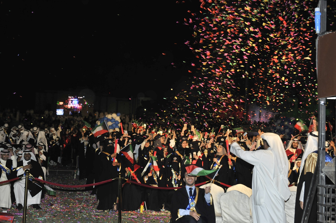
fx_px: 653
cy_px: 112
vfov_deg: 19.4
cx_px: 168
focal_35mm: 70
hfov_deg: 28.9
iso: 500
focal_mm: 70
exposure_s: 1/60
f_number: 6.3
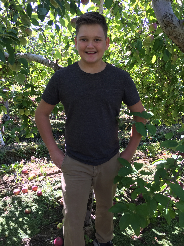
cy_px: 123
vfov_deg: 61.7
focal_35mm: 29
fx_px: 206
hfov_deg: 48.2
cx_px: 92
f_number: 2.2
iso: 32
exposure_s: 1/120
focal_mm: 4.15
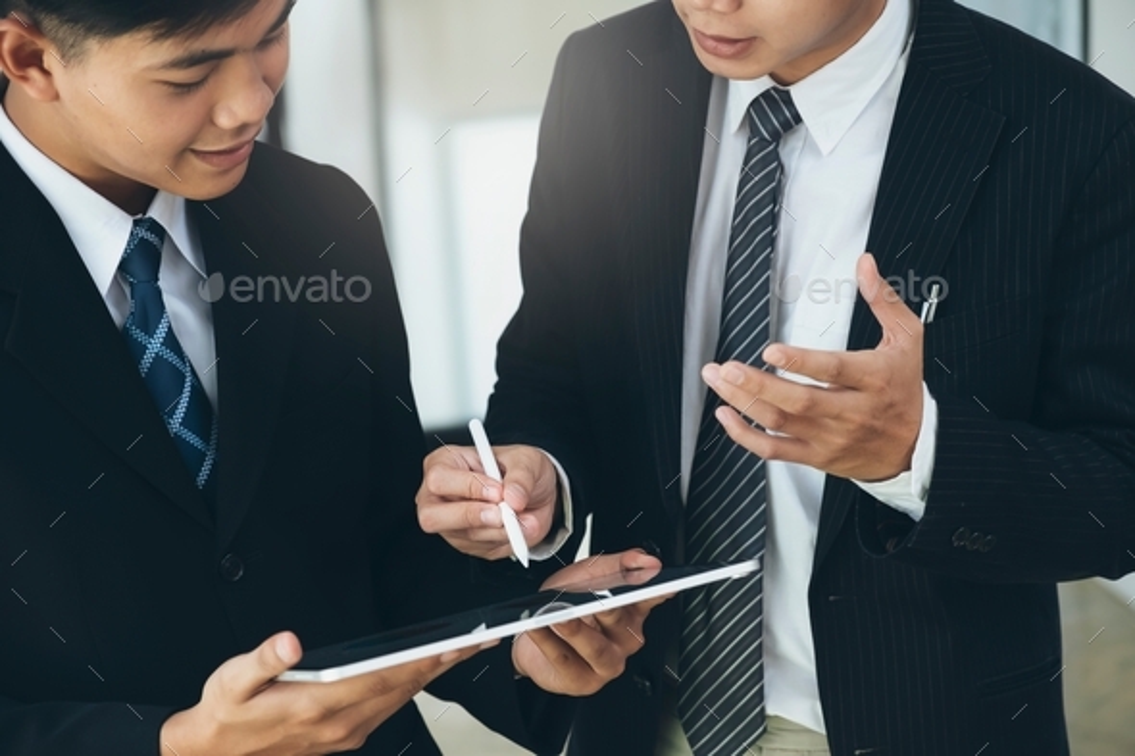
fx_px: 2616
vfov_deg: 16.4
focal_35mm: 83
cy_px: 378
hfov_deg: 24.5
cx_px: 568
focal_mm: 55
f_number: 2.8
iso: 400
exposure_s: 1/125
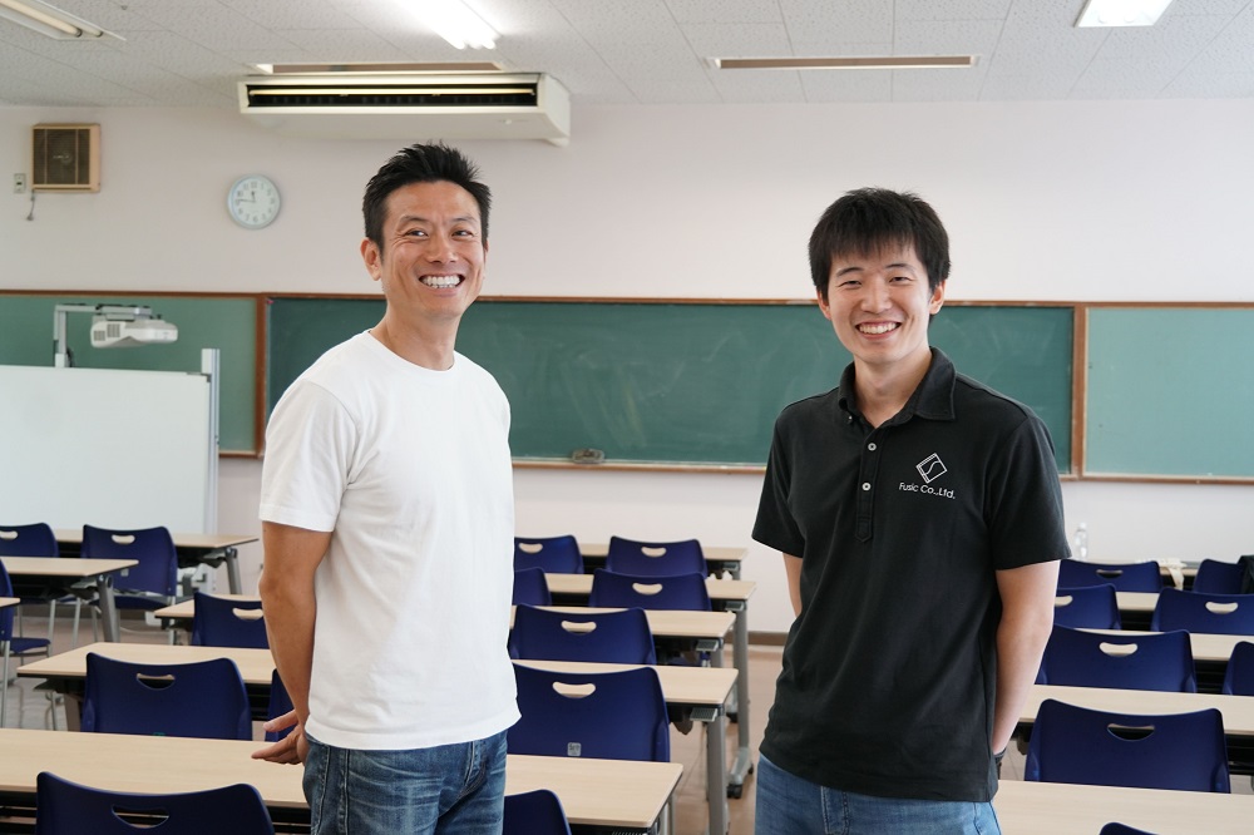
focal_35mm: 45
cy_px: 418
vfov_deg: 29.8
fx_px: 1567
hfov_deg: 43.6
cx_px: 627
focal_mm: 30
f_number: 4.5
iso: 320
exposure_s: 1/60
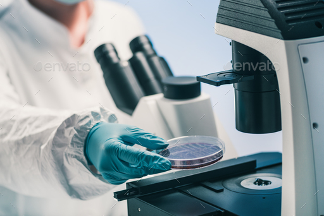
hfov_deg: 16.9
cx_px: 155
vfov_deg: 11.3
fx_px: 1090
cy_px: 96
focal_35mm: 121
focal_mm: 105
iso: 100
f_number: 3.2
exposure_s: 1/160
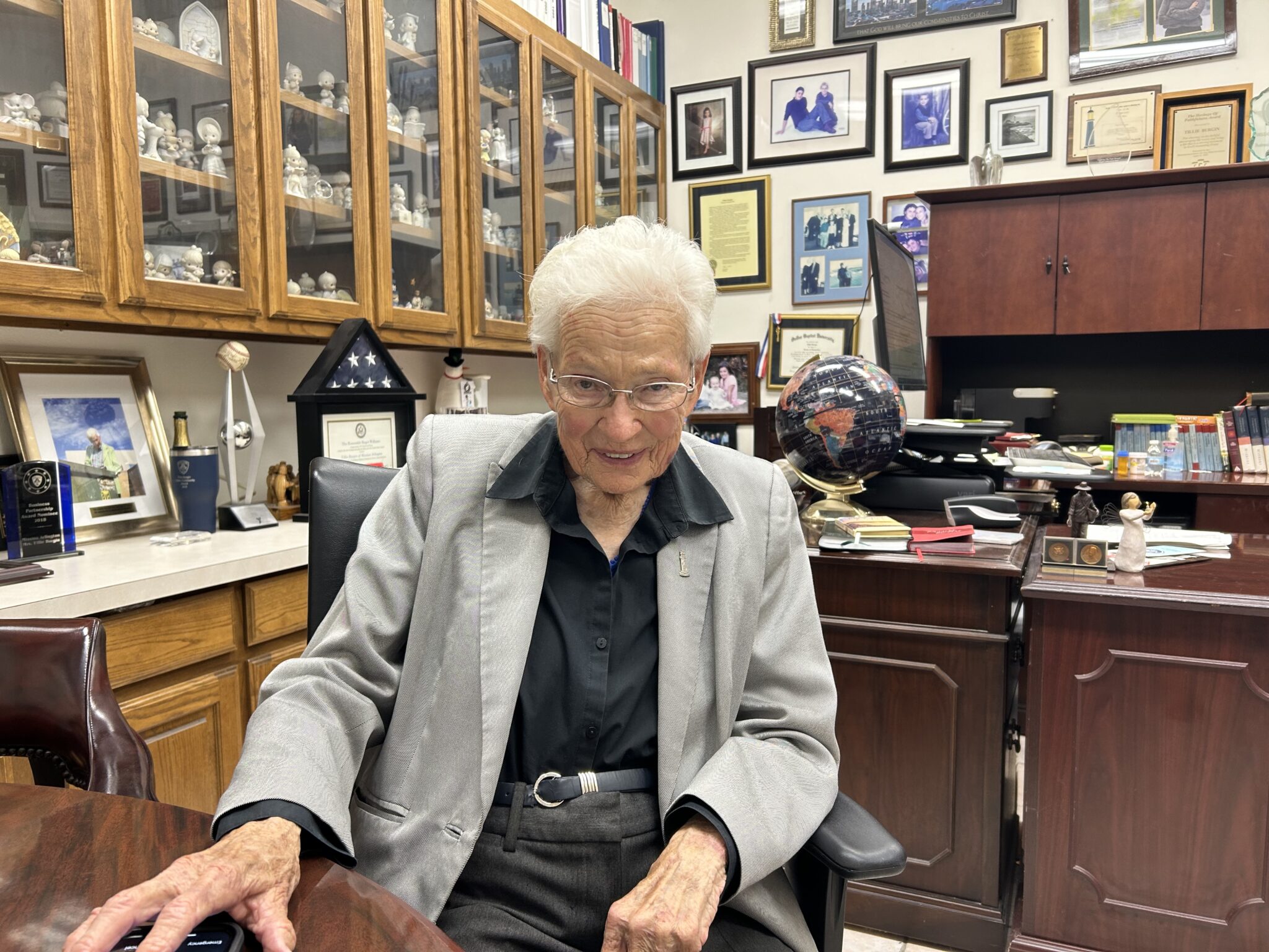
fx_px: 953
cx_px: 634
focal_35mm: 26
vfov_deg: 53.1
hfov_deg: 67.3
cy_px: 476
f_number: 1.5
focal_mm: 5.7
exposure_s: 1/60
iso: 80
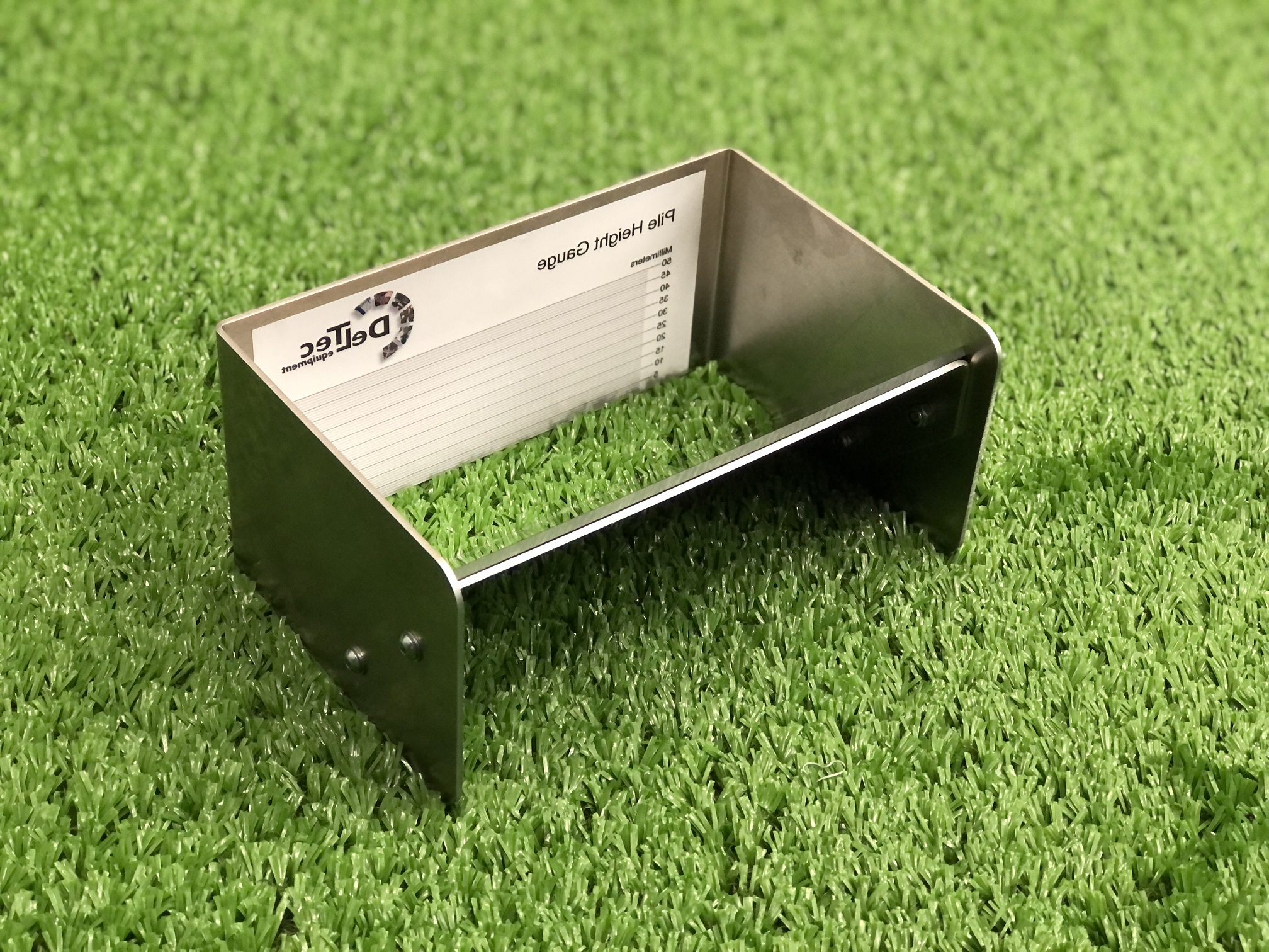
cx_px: 634
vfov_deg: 25.7
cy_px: 476
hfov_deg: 33.8
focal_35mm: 57
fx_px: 2090
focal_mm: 6.6
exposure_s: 1/33
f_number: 2.8
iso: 400
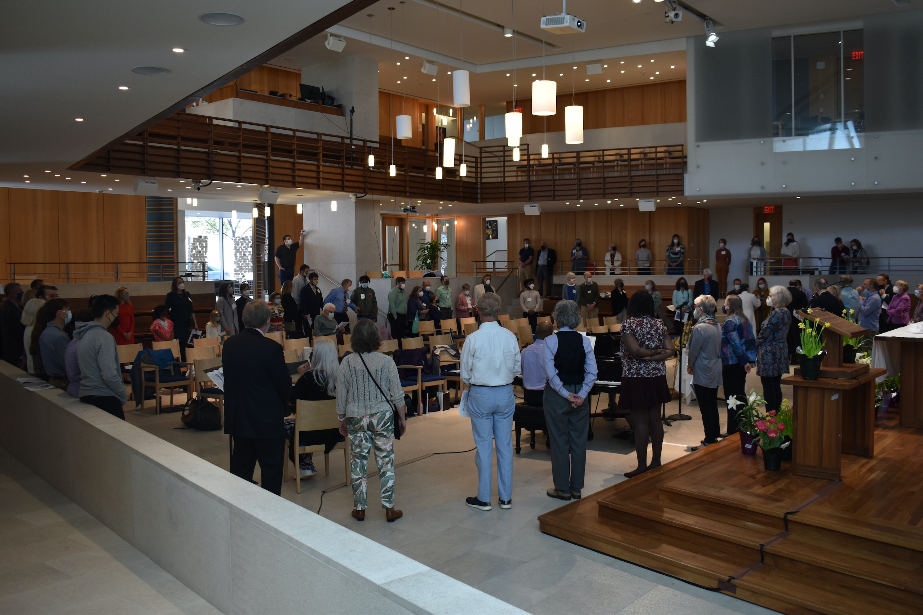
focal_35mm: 32
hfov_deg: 59.5
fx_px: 808
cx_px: 462
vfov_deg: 41.7
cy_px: 308
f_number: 4
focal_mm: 21
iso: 400
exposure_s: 1/60
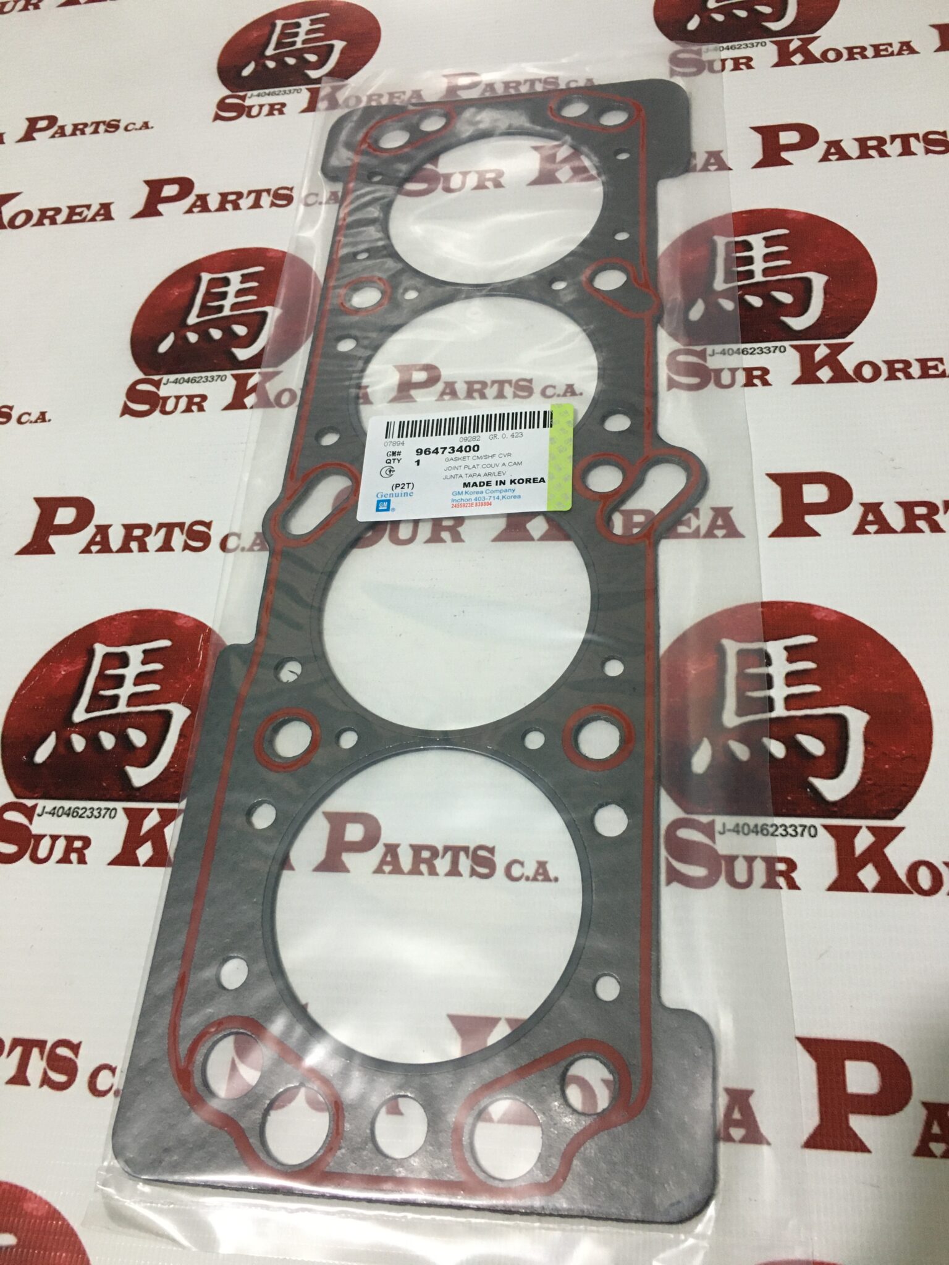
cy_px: 632
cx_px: 474
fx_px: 1060
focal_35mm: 29
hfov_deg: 48.2
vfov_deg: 61.7
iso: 125
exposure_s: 1/30
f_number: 2.2
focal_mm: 4.15
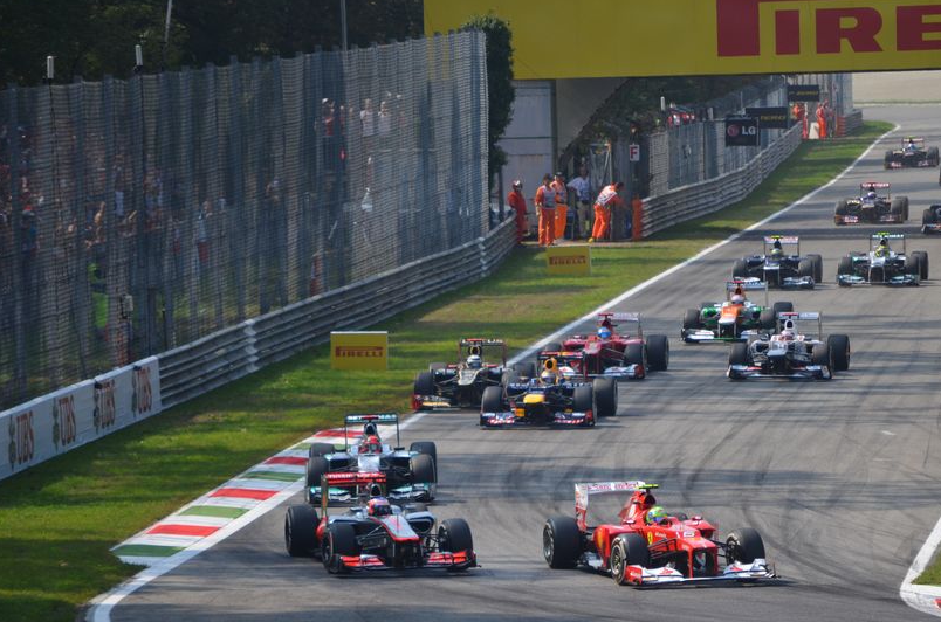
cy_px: 373
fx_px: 9727
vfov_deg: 3.7
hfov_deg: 5.5
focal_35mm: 373
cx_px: 559
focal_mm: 200
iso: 400
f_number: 5.6
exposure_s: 1/1600
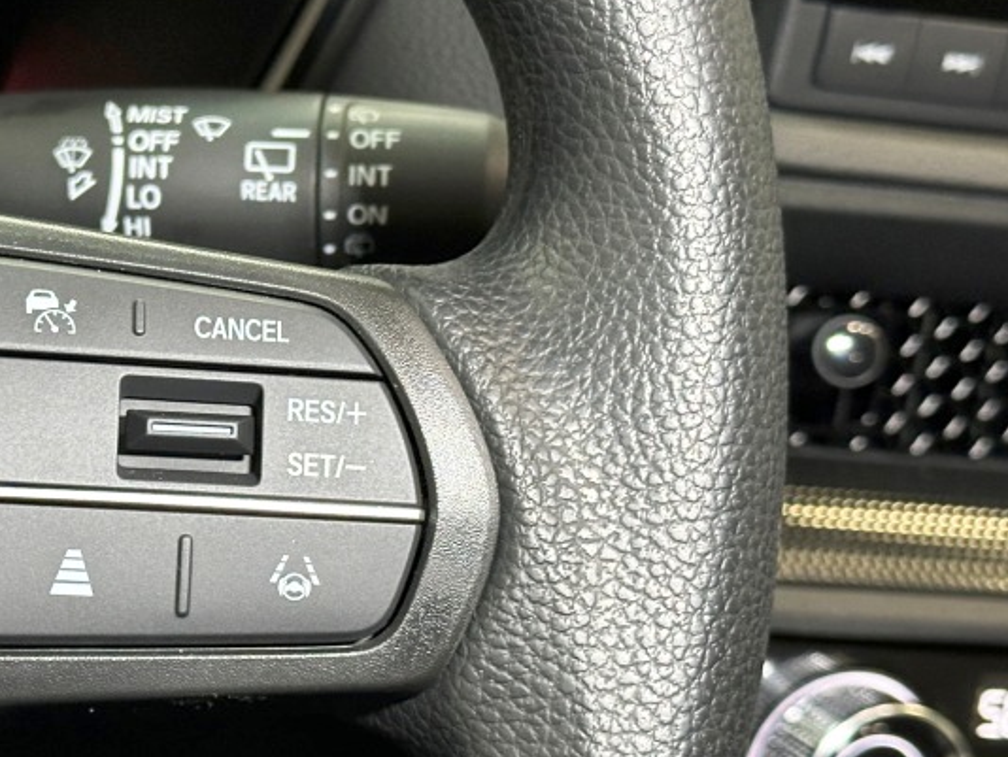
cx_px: 166
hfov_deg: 21.0
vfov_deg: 16.1
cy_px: 427
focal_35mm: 92
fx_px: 2680
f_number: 1.78
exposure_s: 1/40
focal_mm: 6.86
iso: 500
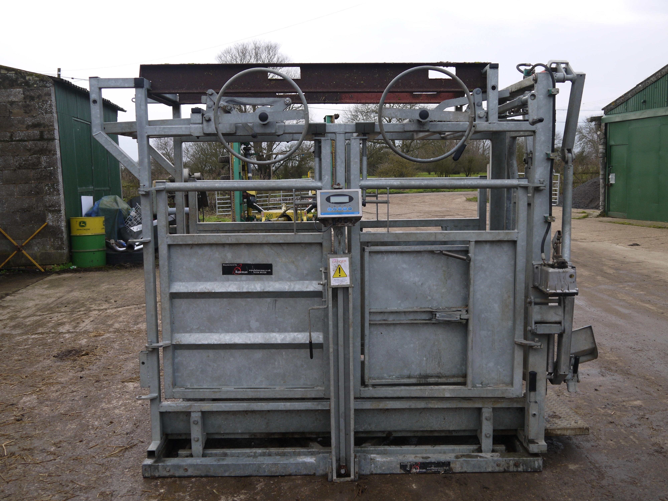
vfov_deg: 41.8
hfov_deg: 54.0
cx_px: 334
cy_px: 250
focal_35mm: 34
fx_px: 656
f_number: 4.5
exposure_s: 1/125
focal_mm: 17
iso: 160
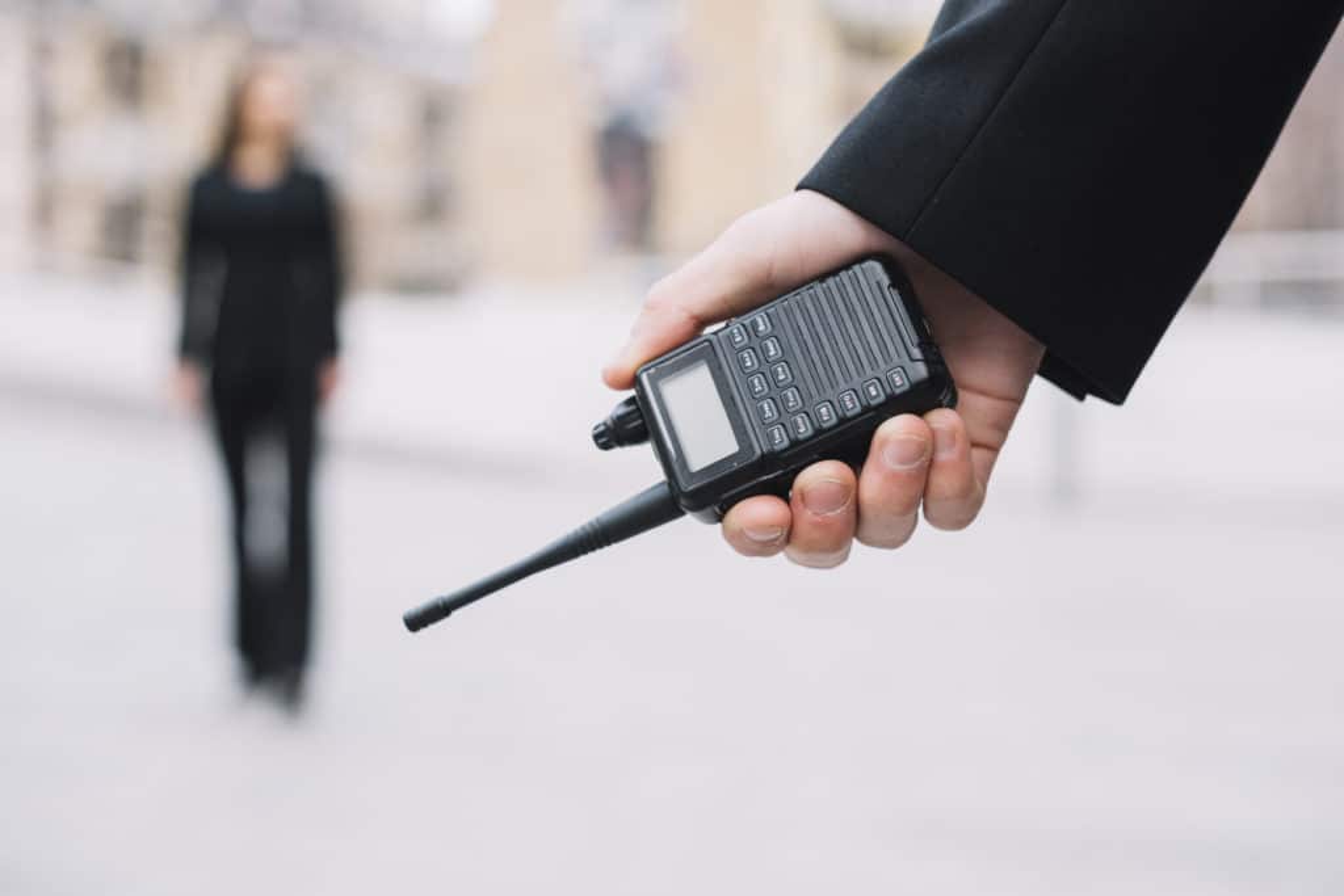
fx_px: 1867
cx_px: 672
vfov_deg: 27.0
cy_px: 448
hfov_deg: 39.6
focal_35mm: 50
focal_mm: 50
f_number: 3.5
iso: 500
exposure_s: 1/160
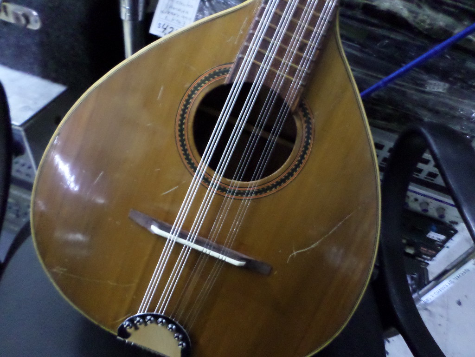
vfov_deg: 54.9
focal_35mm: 25
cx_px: 238
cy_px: 178
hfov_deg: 69.4
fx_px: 343
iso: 640
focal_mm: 4.5
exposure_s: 1/8
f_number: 2.5
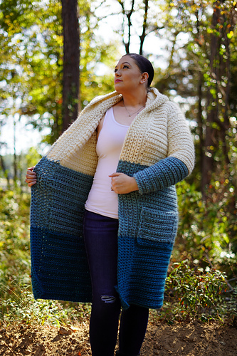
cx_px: 118
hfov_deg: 27.0
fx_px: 494
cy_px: 178
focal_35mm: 50
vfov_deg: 39.6
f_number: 1.8
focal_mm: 50
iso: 100
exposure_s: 1/800
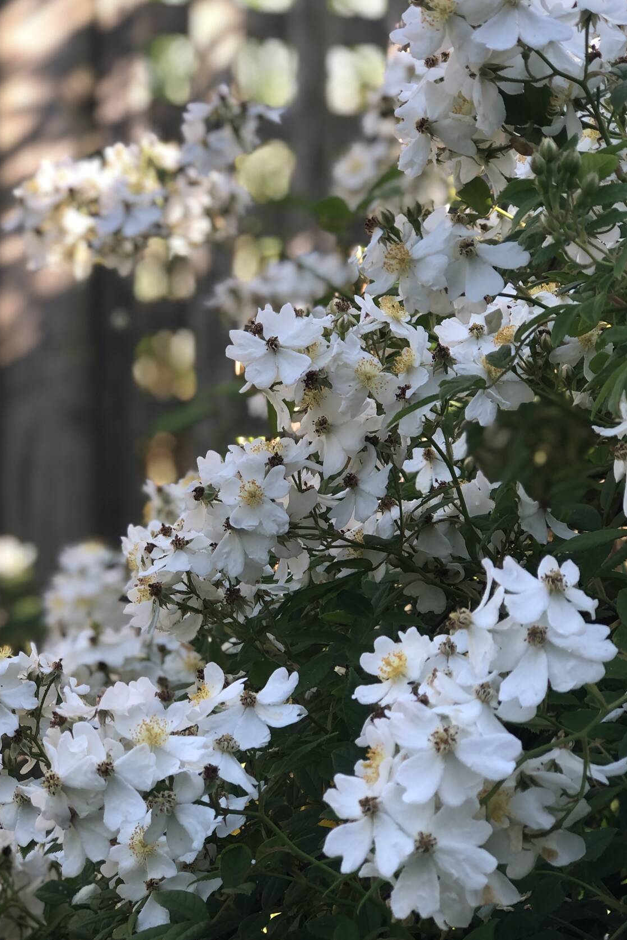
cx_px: 245
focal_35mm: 69
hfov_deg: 19.7
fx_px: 1802
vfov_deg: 29.2
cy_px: 420
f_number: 2.8
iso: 32
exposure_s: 1/120
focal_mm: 6.6
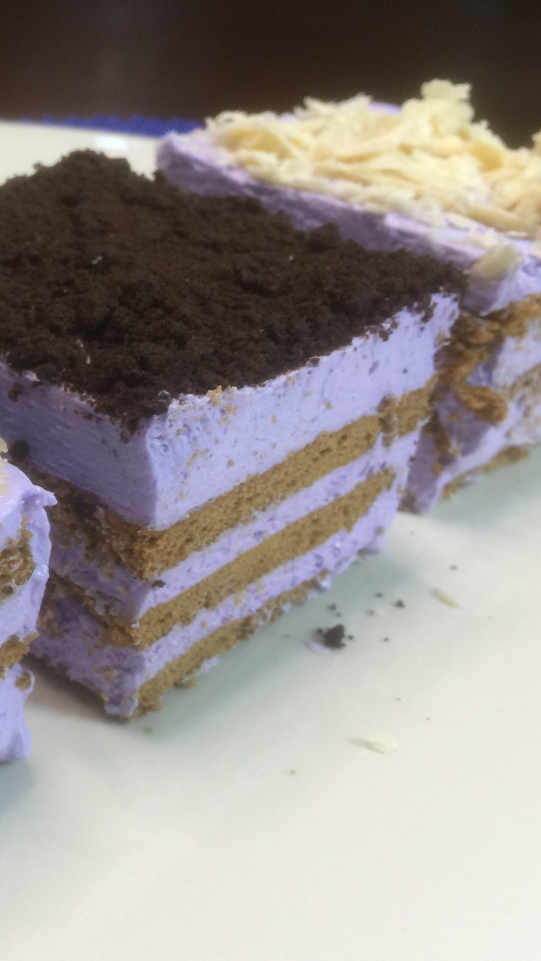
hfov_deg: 25.0
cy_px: 496
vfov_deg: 45.5
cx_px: -25
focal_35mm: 45
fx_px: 1147
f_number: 2.2
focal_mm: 4.15
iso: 32
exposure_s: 1/30
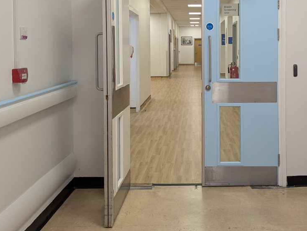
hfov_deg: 47.3
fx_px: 346
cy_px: 55
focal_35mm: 39
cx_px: 198
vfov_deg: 35.9
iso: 473
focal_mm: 6.81
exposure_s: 1/293
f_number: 1.85
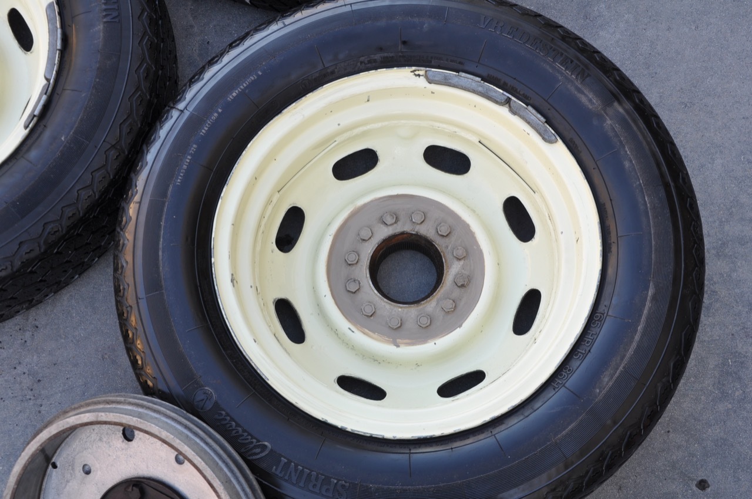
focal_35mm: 57
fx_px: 1189
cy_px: 250
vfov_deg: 23.7
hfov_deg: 35.1
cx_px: 376
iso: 200
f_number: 7.1
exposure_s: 1/50
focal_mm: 38
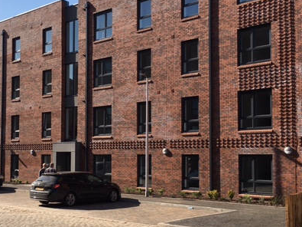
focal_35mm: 47
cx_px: 106
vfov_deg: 30.8
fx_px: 410
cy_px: 138
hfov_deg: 40.1
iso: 25
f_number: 2.2
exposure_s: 1/1538
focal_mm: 4.15
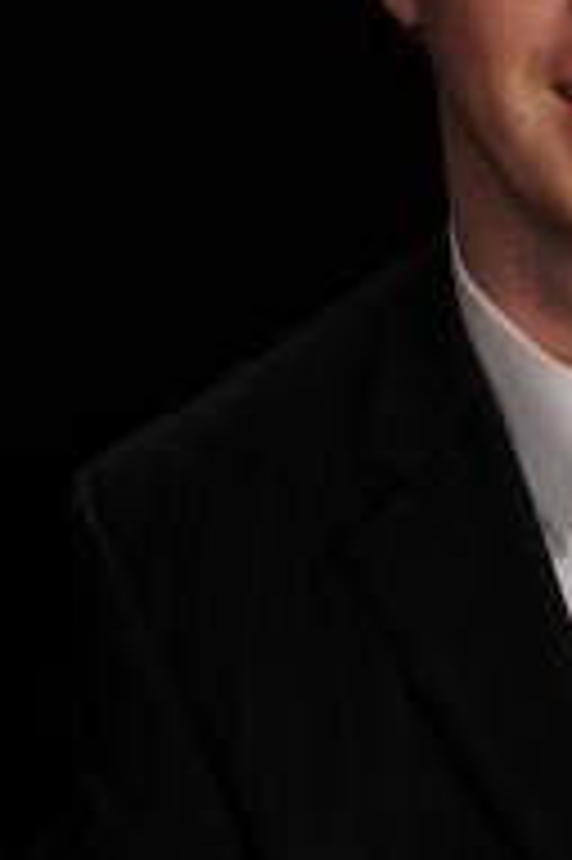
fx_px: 5443
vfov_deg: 9.0
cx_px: 586
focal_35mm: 228
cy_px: 124
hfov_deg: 6.0
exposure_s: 1/125
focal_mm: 70
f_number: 10
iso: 200
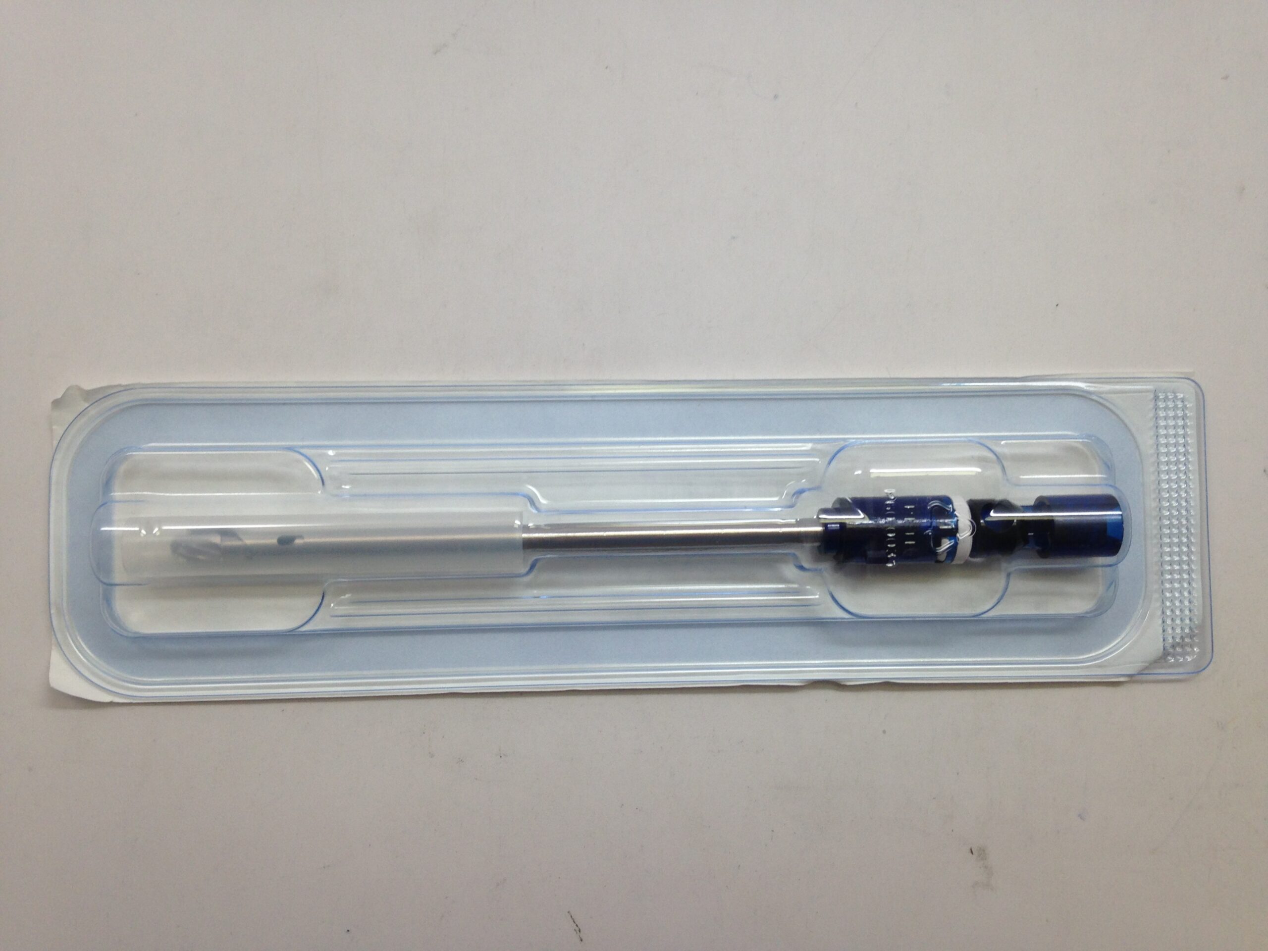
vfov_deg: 42.9
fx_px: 1209
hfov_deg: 55.4
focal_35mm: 33
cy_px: 476
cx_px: 634
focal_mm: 4.12
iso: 50
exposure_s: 1/60
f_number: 2.4
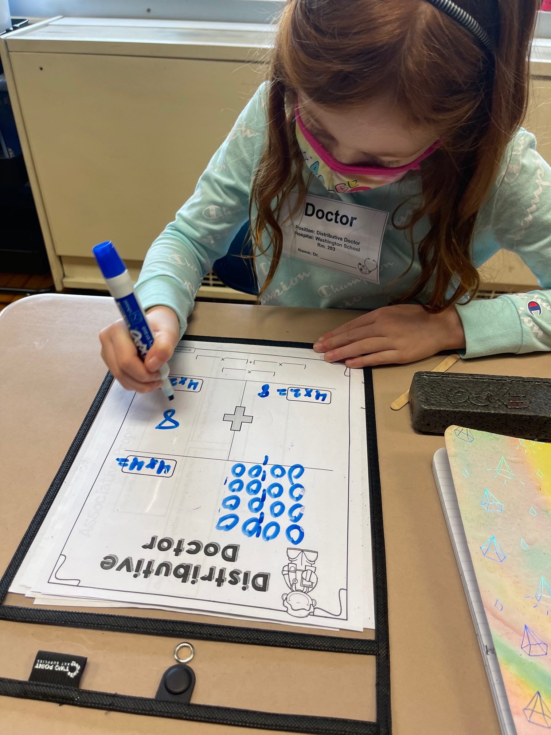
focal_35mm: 26
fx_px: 552
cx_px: 276
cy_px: 368
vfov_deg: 67.3
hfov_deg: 53.1
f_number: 1.6
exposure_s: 1/120
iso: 100
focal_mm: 5.1
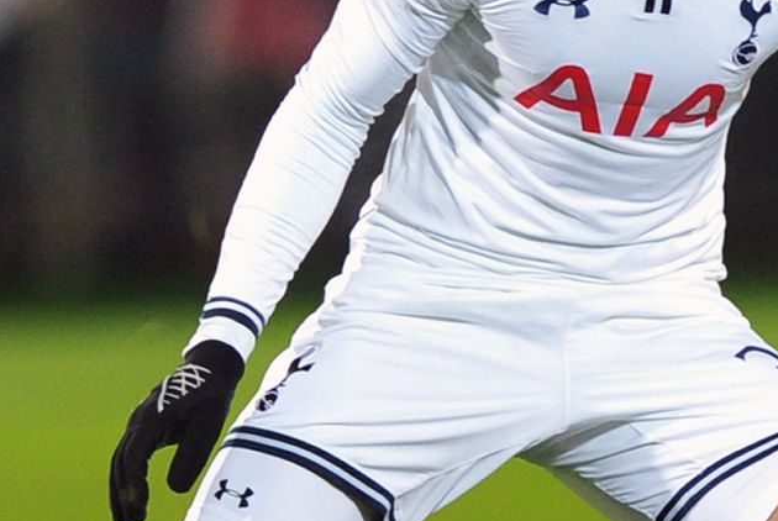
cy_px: 76
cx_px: 482
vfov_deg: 1.8
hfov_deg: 2.7
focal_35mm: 762
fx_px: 16491
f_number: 3.5
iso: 2000
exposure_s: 1/800
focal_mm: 400
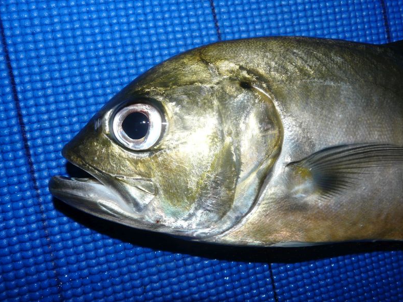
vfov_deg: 46.8
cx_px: 210
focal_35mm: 30
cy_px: 153
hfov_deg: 59.9
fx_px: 349
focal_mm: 4.6
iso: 100
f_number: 4
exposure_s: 1/30
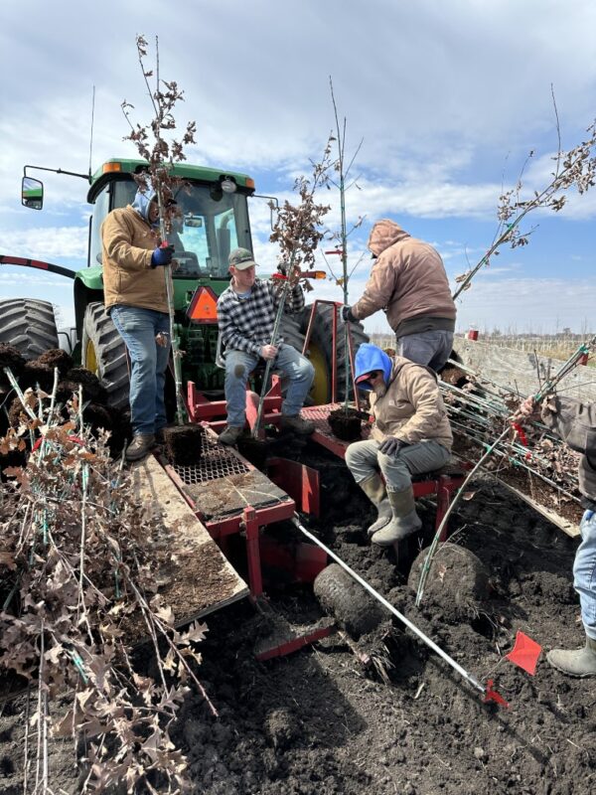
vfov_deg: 71.6
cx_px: 298
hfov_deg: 56.8
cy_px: 398
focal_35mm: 24
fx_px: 551
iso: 80
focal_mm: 6.86
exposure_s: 1/3356
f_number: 1.78
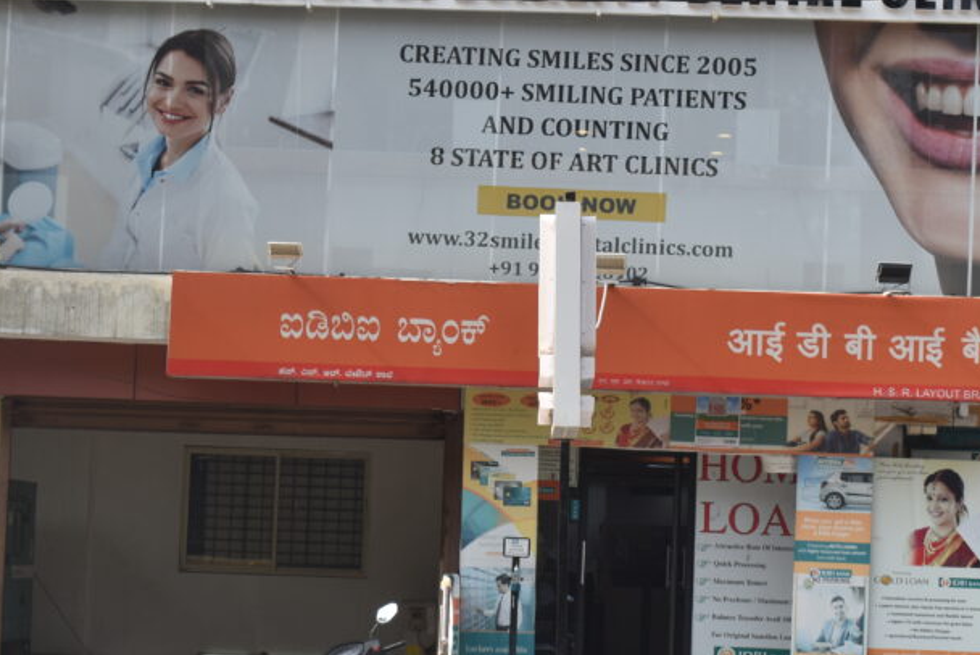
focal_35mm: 96
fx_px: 2614
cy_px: 367
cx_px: 432
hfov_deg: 21.2
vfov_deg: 14.3
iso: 250
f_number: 8
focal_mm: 38
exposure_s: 1/250
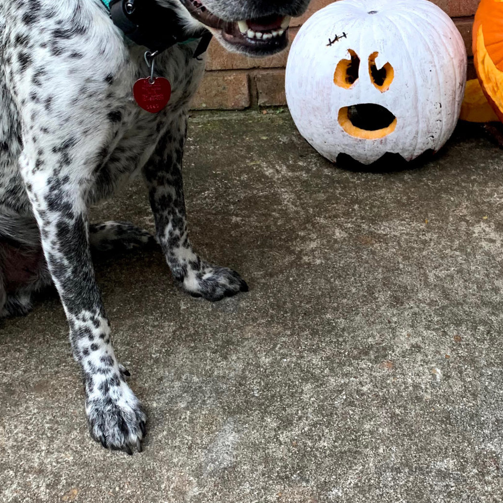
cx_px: 329
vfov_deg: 29.9
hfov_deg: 29.9
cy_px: 179
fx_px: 937
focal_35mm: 57
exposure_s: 1/60
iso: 100
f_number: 1.8
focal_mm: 4.25
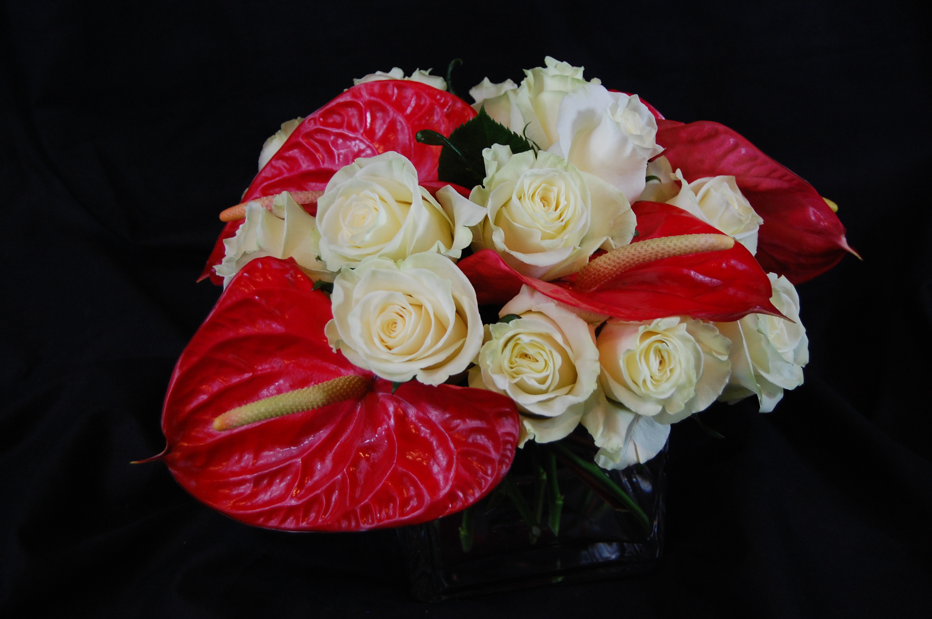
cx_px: 466
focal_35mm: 60
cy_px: 310
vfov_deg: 22.6
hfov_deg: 33.4
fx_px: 1552
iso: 500
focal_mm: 40
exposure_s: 1/60
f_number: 5
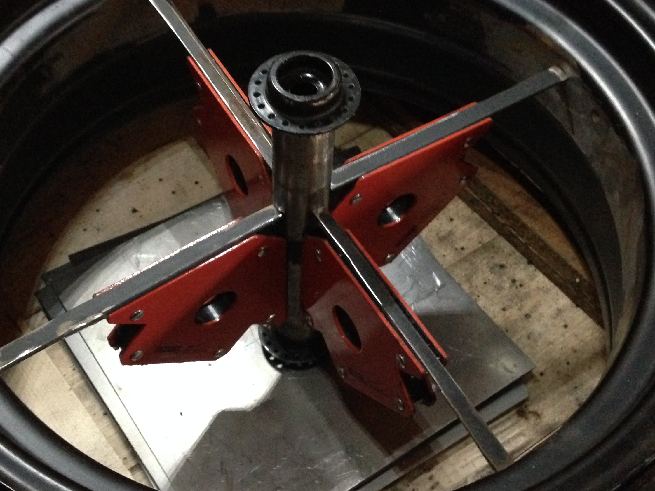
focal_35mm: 48
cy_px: 278
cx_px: 294
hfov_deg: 39.6
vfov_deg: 30.2
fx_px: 908
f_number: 2.4
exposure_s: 1/15
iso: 800
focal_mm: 4.12
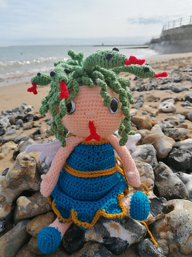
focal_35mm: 27
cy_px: 128
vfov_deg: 65.3
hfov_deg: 51.4
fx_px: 200
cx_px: 96
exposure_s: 1/1297
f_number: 1.8
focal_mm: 4.75
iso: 50
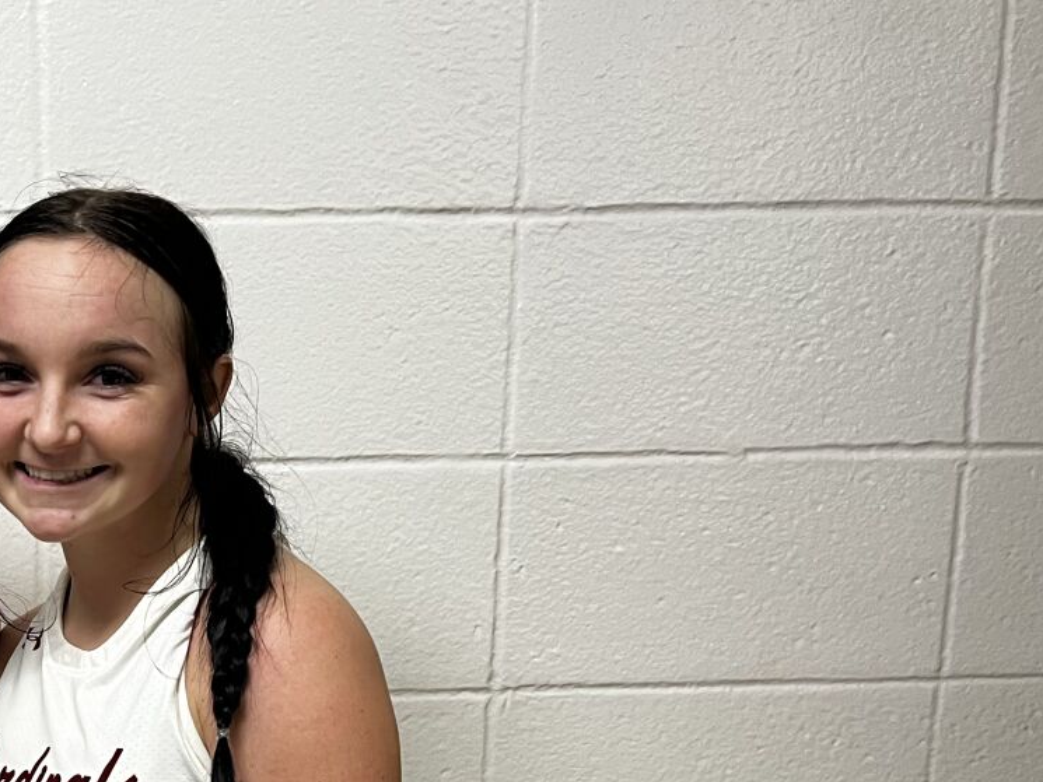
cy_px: 794
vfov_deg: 24.1
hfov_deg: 30.7
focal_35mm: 58
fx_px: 1748
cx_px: -10
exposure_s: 1/60
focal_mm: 5.1
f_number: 1.6
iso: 80
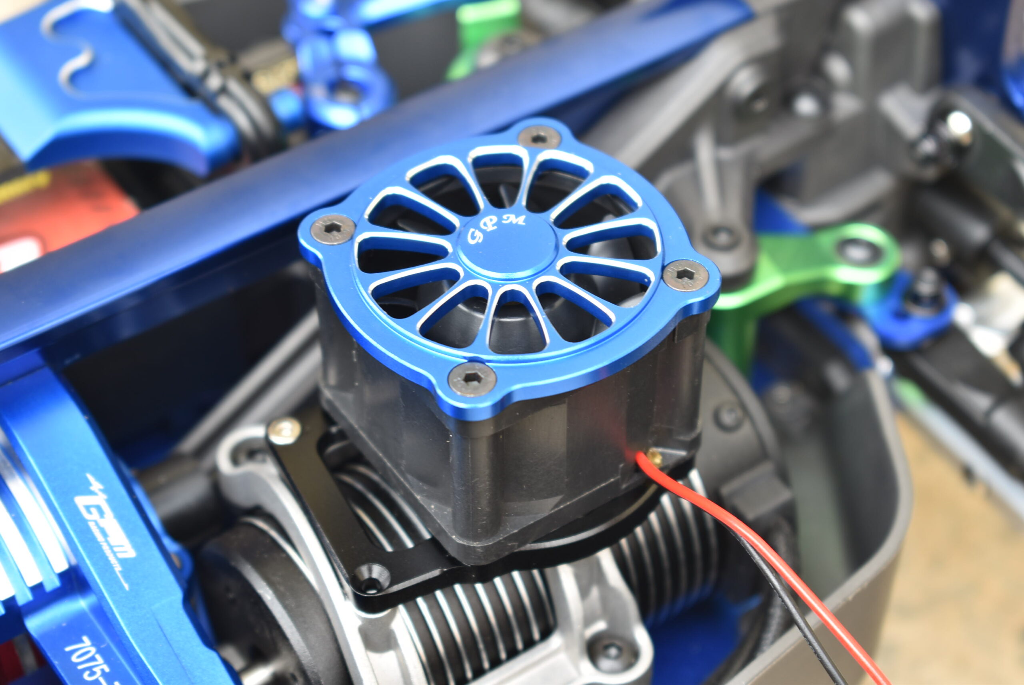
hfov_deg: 24.6
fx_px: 2348
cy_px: 342
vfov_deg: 16.6
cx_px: 512
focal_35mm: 82
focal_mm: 55
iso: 100
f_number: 5.6
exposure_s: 1/15
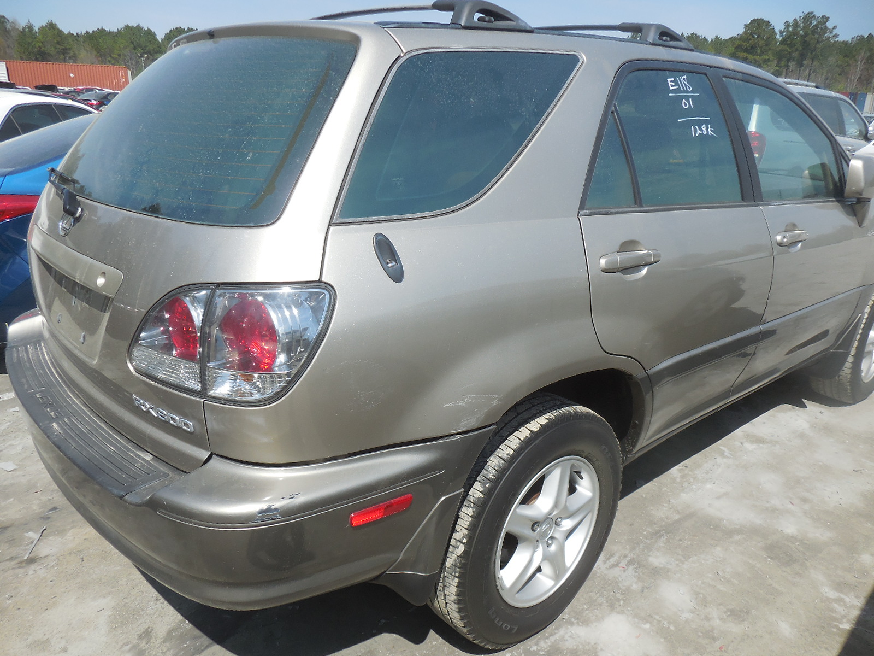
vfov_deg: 54.9
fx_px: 631
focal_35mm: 25
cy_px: 328
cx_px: 437
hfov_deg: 69.4
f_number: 3.7
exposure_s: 1/800
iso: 125
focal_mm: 4.5
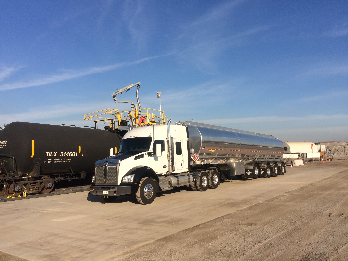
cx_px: 174
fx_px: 292
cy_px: 130
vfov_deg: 48.2
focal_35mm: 29
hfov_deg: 61.7
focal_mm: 4.15
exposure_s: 1/2283
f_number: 2.2
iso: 32
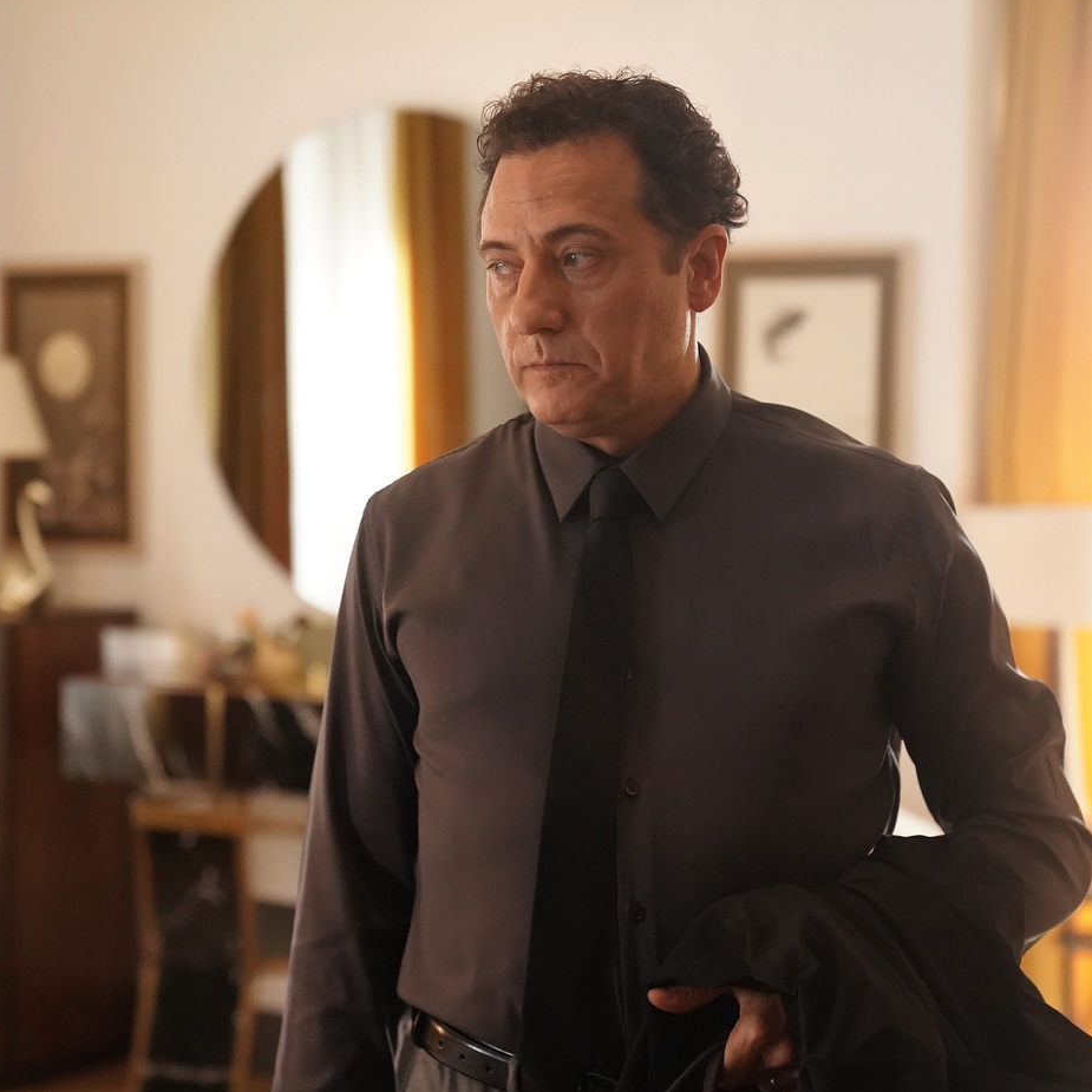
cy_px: 545
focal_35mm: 90
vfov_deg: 19.3
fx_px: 3212
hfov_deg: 19.3
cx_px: 434
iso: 6400
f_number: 2.8
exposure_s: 1/640
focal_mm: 70
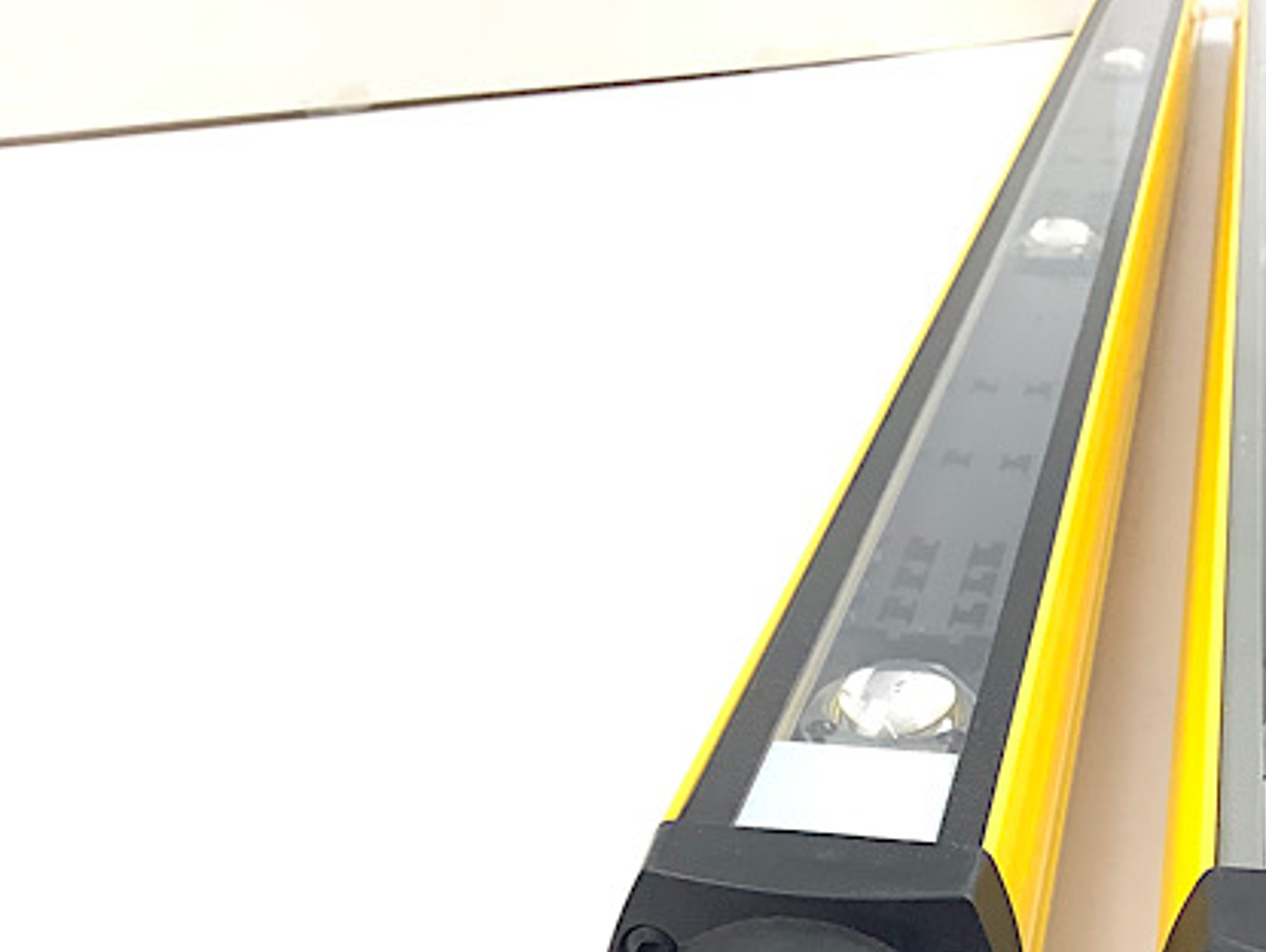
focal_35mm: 56
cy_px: 789
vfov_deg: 25.6
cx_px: 994
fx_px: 2050
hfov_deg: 33.4
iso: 80
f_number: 2.4
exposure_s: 1/50
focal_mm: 3.3
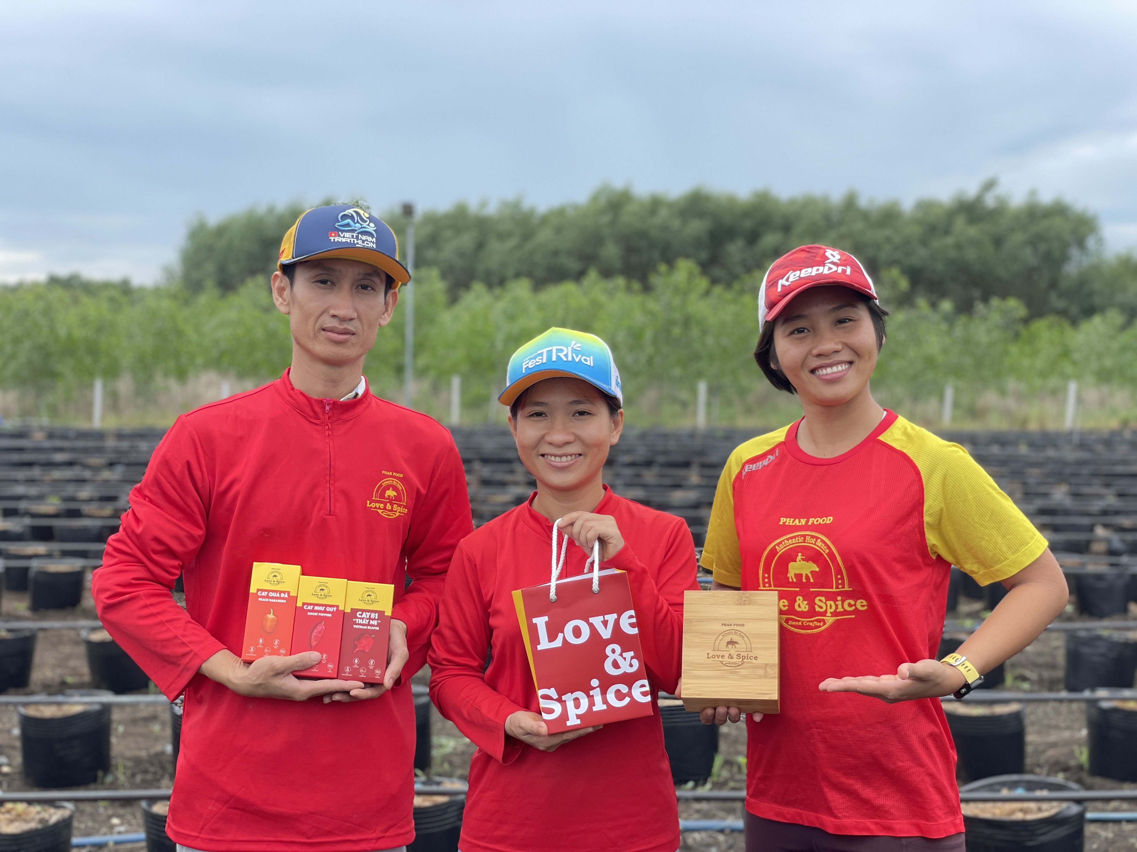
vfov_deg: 28.0
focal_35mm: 52
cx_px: 568
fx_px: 1708
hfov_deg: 36.8
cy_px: 426
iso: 32
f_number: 2
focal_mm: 6
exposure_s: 1/773
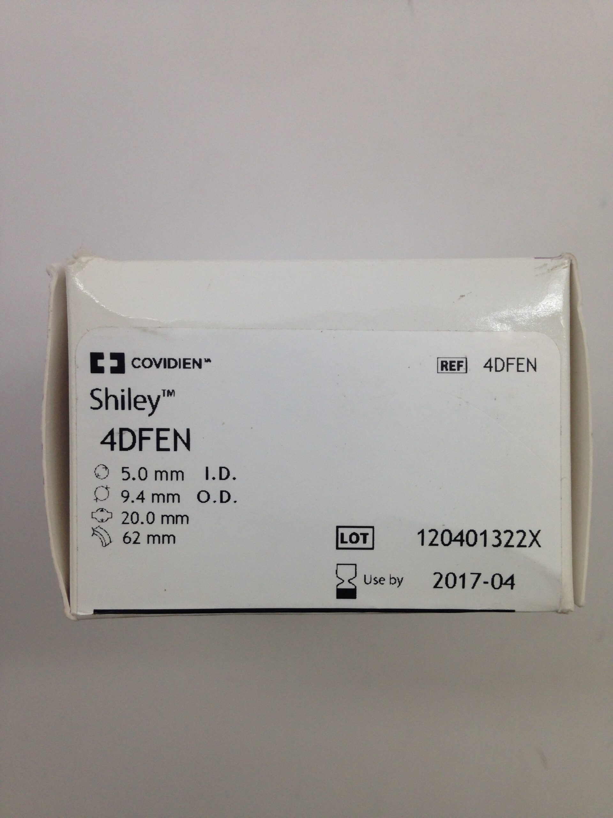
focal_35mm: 33
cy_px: 409
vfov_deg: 55.4
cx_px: 306
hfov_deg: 42.9
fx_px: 779
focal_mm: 4.12
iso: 64
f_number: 2.4
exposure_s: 1/120
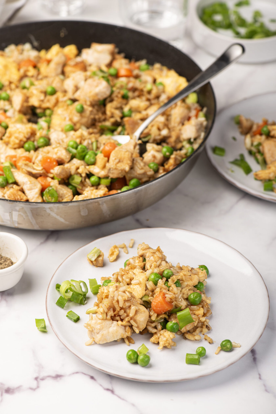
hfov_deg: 13.1
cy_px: 207
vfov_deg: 19.4
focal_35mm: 105
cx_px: 138
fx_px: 1206
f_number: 8
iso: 100
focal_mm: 105
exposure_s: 1/160
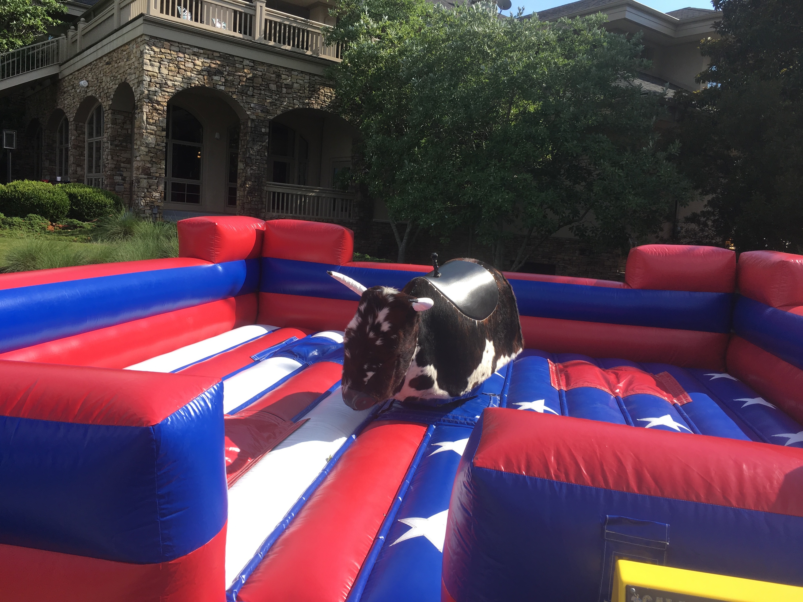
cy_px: 301
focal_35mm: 29
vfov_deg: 48.2
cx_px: 402
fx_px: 673
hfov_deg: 61.7
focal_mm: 4.15
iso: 25
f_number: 2.2
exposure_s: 1/874
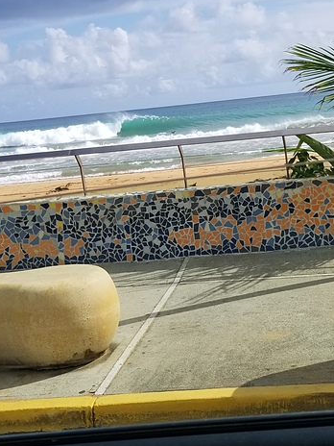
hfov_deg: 49.7
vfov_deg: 63.4
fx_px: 360
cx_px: 156
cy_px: 229
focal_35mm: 28
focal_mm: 4.25
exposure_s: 1/3937
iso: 50
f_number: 1.7
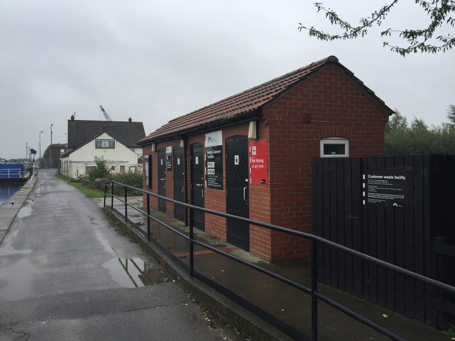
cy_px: 170
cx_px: 228
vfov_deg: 48.2
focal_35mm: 29
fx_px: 381
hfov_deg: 61.7
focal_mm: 4.15
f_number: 2.2
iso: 32
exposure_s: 1/791
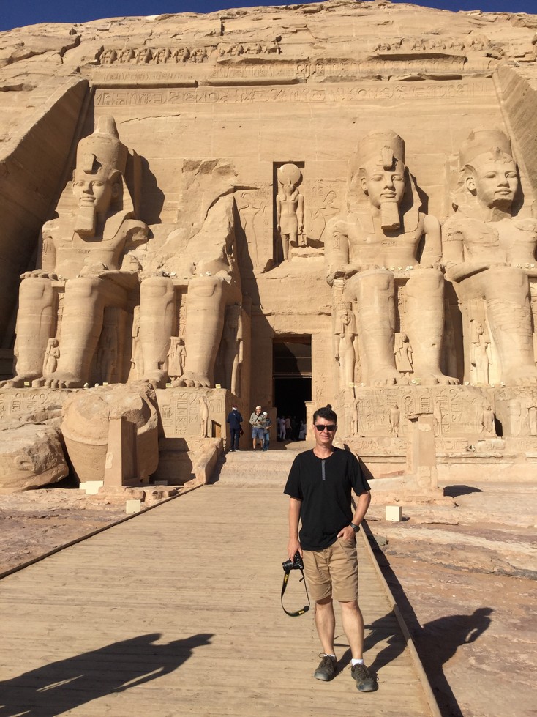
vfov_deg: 58.4
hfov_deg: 45.4
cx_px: 268
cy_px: 358
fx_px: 641
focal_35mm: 31
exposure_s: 1/2469
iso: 25
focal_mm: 3.3
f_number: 2.4
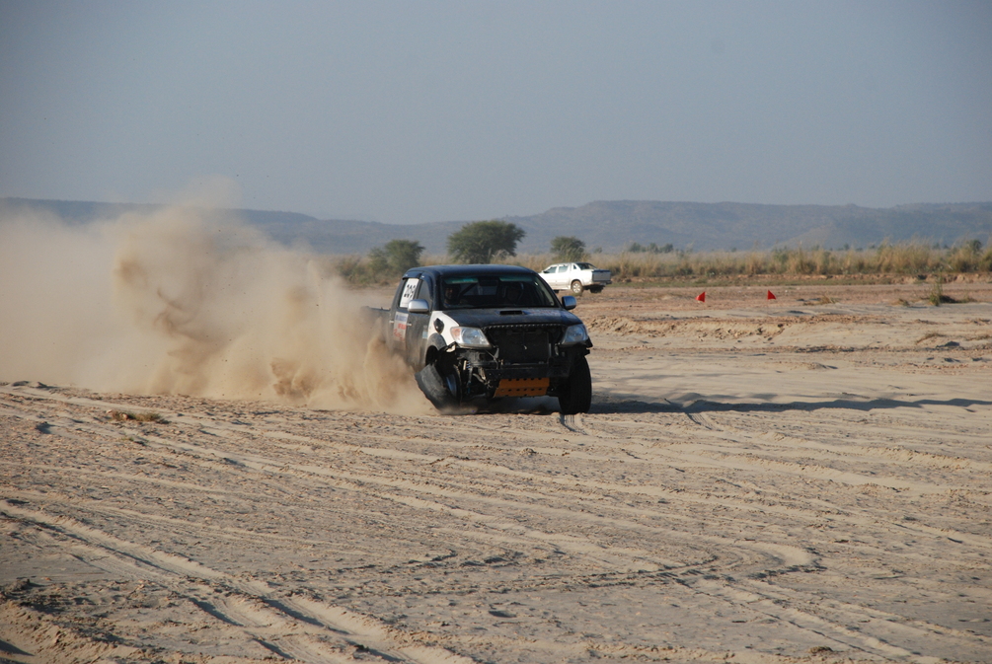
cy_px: 332
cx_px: 496
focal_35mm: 202
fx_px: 5587
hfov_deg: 10.1
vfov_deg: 6.8
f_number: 7.1
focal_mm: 135
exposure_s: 1/800
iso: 400
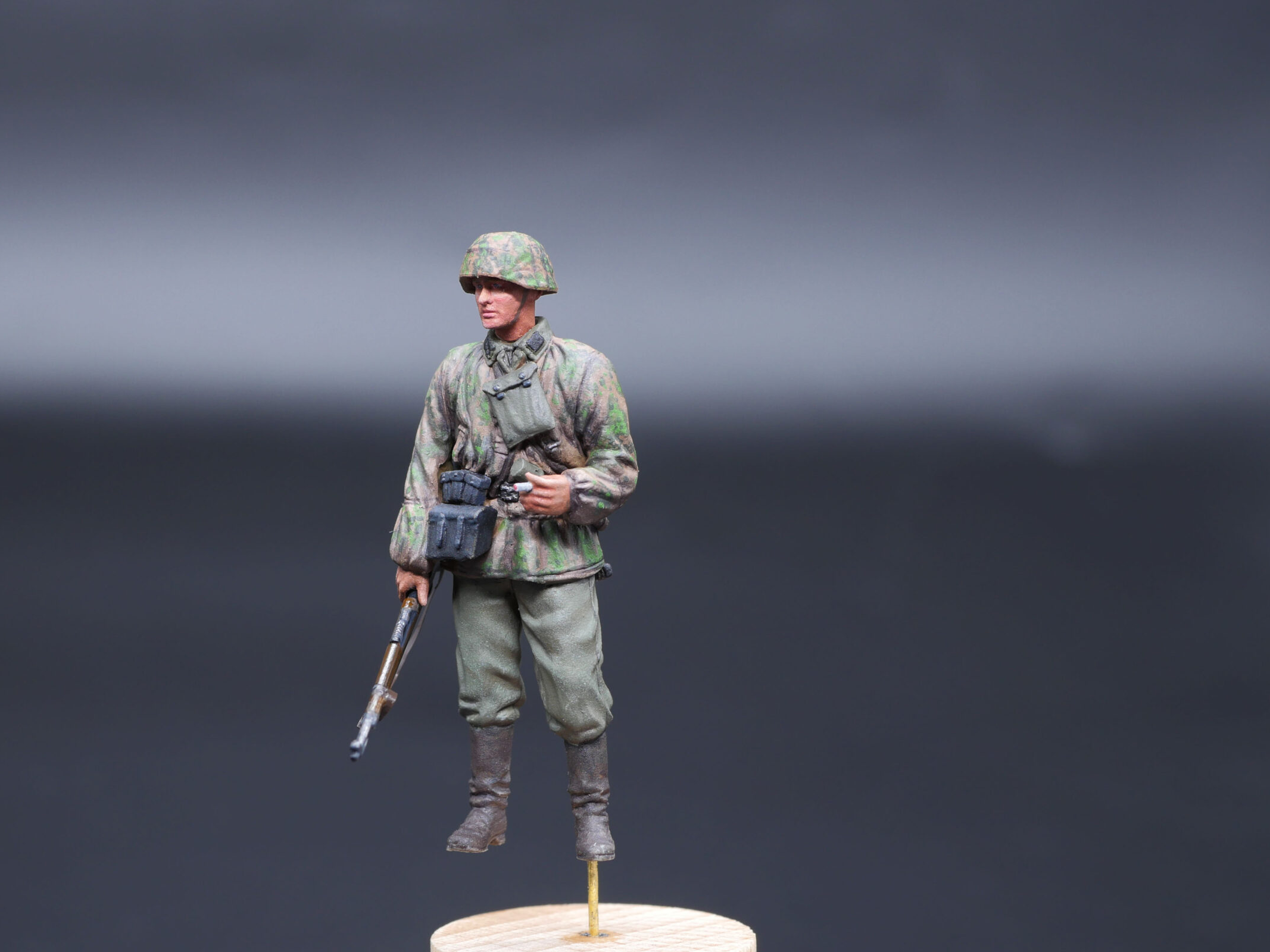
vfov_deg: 20.4
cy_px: 466
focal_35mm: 72
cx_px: 518
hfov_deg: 27.0
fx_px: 2642
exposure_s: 1/3.2
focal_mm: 30
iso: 200
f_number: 5.6
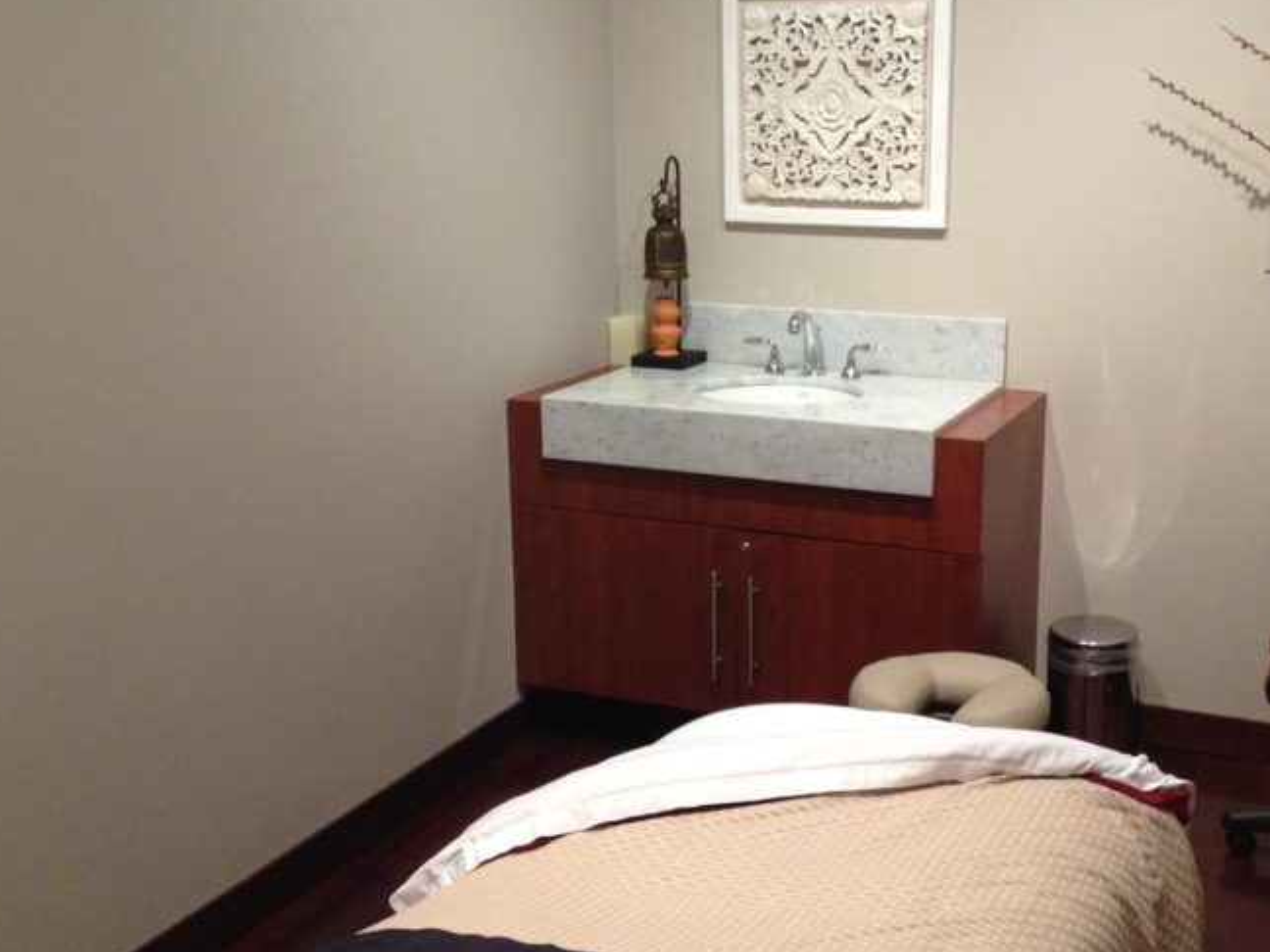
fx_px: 1724
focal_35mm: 47
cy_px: 469
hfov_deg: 40.3
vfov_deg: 30.9
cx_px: 760
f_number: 2.4
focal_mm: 4.28
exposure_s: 1/20
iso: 320
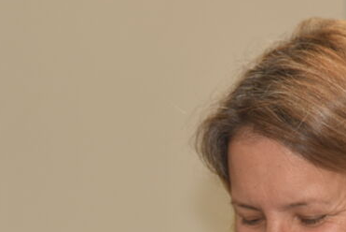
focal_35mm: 570
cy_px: 523
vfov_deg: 2.4
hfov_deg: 3.6
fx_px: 5482
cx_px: 99
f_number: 4
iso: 200
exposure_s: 1/60
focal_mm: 120
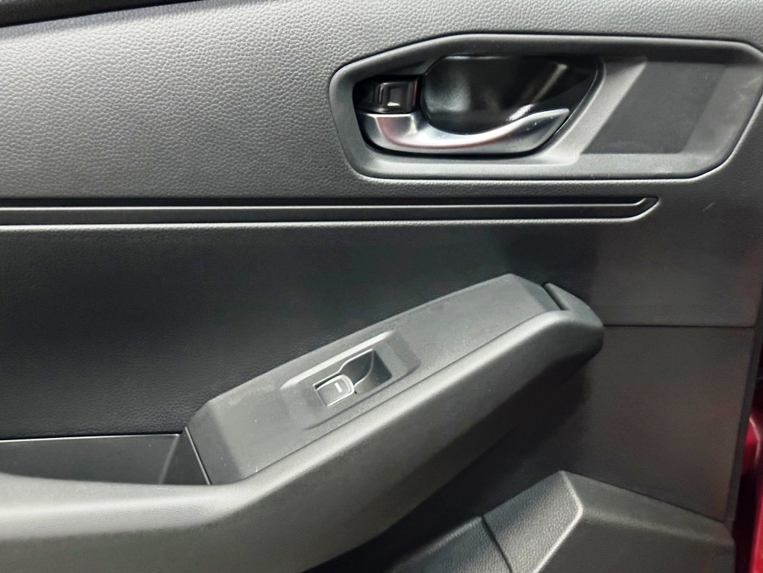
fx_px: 1058
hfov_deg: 39.7
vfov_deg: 30.3
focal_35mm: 48
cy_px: 286
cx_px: 382
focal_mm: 6.86
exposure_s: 1/24
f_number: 1.78
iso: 640
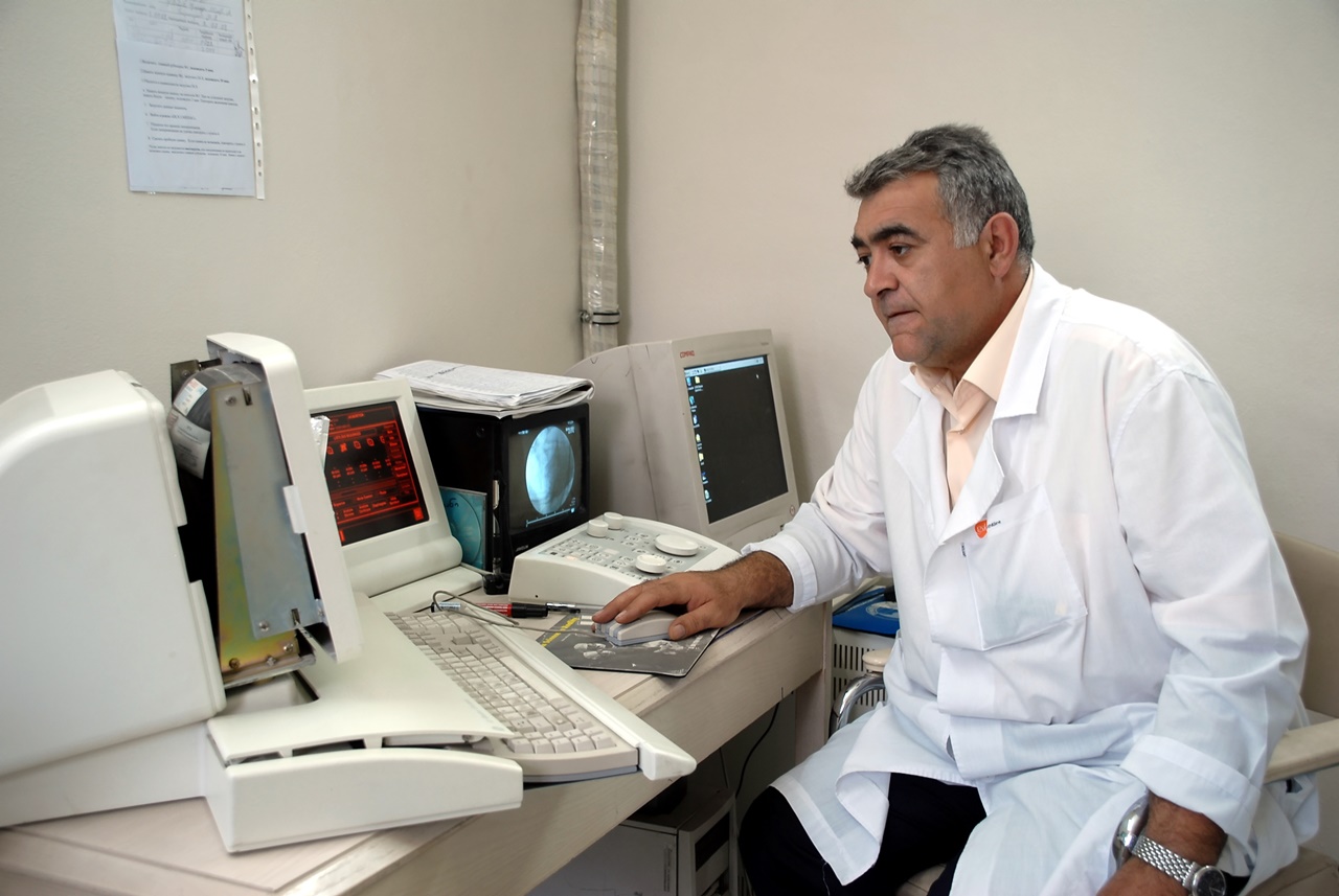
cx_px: 670
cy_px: 448
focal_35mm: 36
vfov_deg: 37.0
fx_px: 1341
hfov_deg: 53.1
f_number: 3.8
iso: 100
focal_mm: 24
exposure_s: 1/6
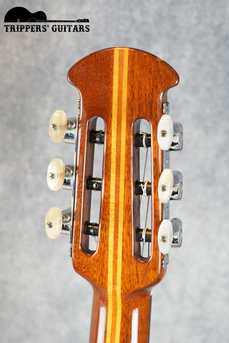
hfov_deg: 27.0
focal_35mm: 50
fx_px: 477
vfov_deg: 39.6
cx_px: 114
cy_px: 172
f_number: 5.6
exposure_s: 1/15
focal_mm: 50
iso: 640
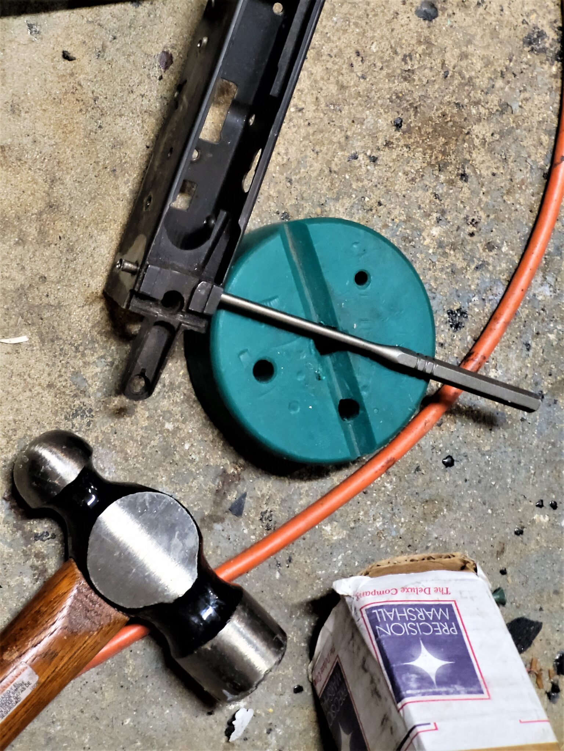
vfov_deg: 25.7
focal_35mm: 76
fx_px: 1651
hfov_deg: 19.4
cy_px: 376
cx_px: 282
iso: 640
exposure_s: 1/60
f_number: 2.4
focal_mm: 7.12
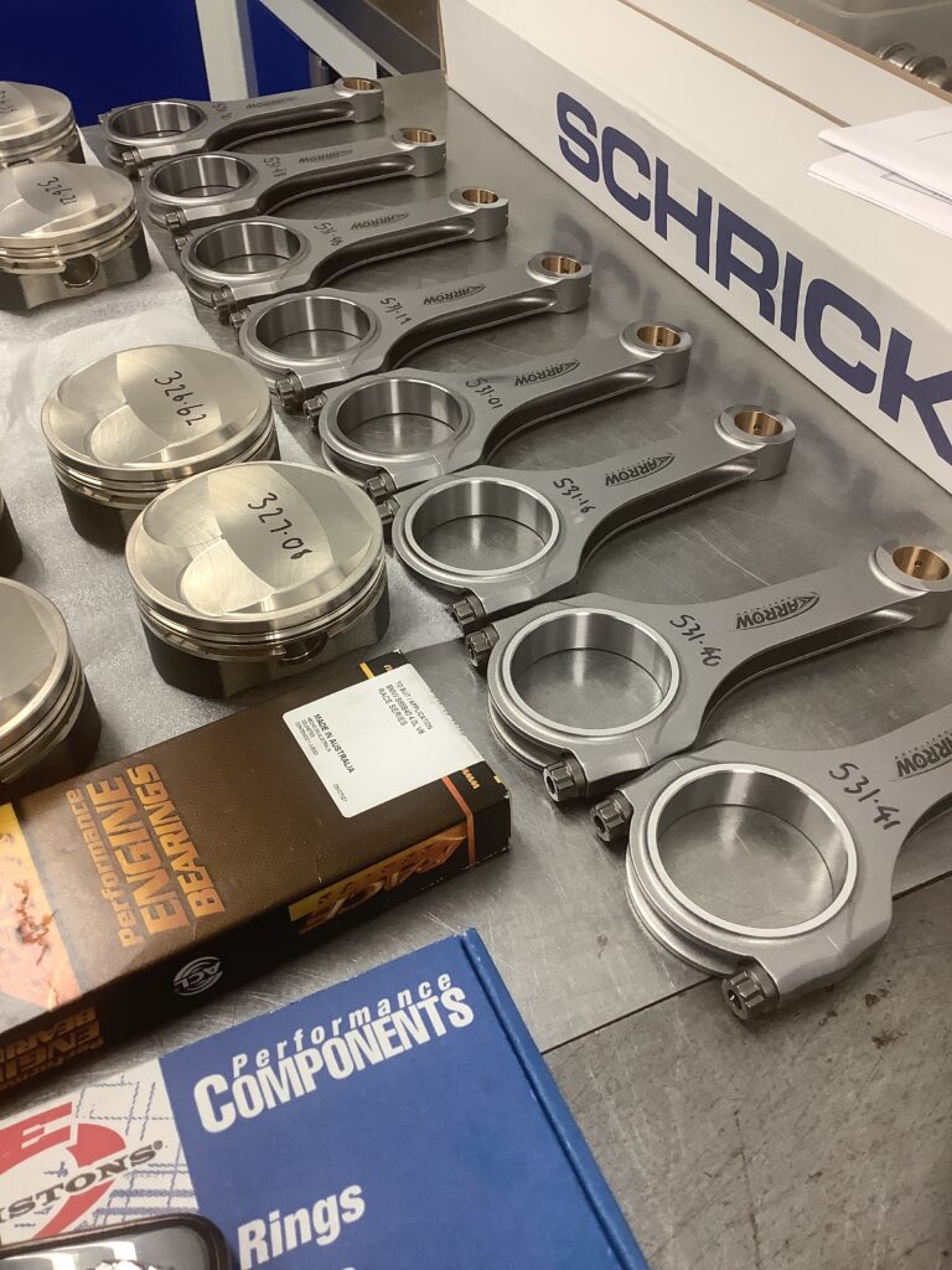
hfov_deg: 45.4
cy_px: 635
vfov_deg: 58.4
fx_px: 1137
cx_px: 476
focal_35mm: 31
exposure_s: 1/50
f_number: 2.4
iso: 80
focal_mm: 3.3
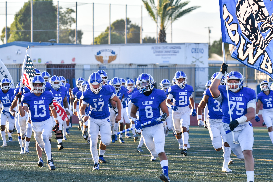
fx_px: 1365
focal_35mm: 180
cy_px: 91
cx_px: 136
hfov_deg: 11.4
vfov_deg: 7.6
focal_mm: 120
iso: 200
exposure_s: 1/1000
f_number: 3.2
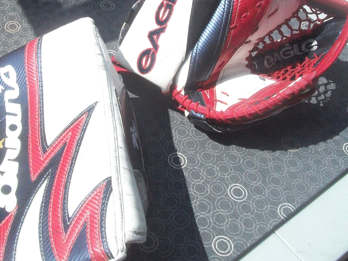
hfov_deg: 38.8
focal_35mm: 49
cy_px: 88
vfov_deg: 29.5
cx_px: 141
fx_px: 493
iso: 400
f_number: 5.5
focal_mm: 5.7
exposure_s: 1/1401
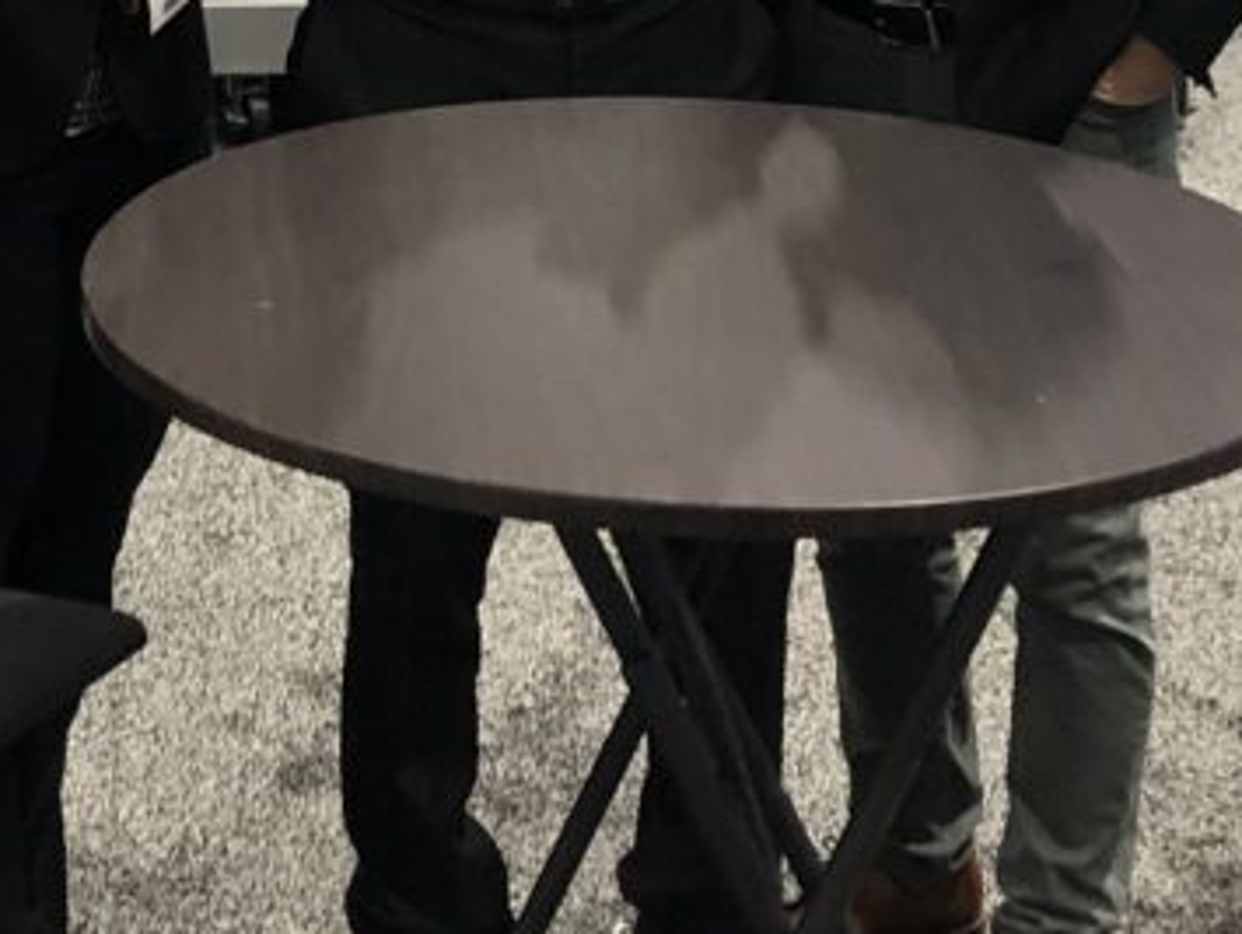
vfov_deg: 11.5
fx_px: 4346
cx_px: 276
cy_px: -661
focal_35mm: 121
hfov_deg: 16.2
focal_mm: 3.99
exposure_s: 1/20
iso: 40
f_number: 1.8
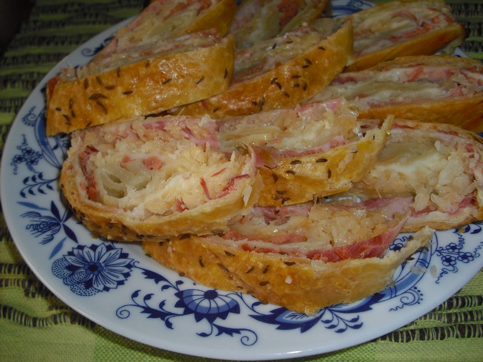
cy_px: 181
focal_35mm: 38
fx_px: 530
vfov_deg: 37.7
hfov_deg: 49.0
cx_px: 242
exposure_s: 1/60
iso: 64
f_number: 2.8
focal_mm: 6.2
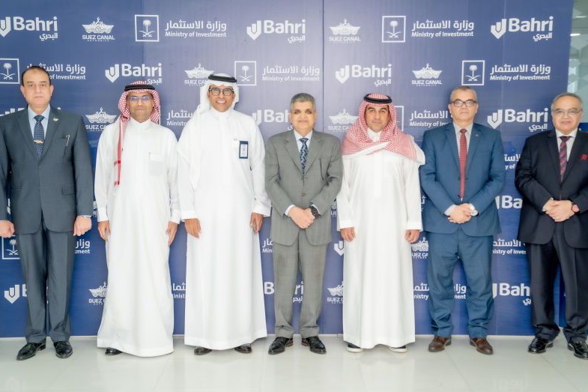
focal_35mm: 53
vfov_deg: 25.5
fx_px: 865
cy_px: 197
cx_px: 297
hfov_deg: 37.5
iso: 800
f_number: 2.8
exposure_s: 1/200
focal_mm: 52
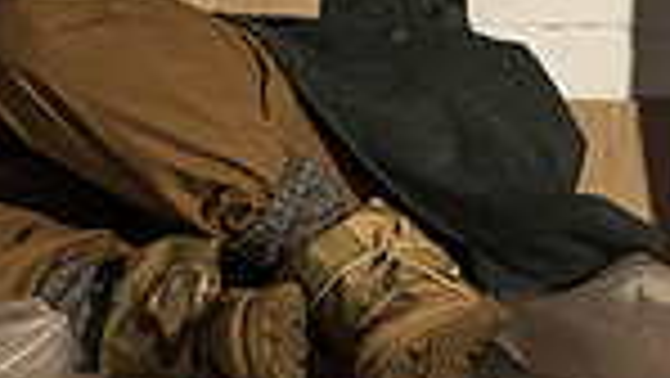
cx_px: 652
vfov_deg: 3.0
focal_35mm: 407
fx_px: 7235
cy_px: -243
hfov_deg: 5.3
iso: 100
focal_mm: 116
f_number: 4.5
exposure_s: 1/200
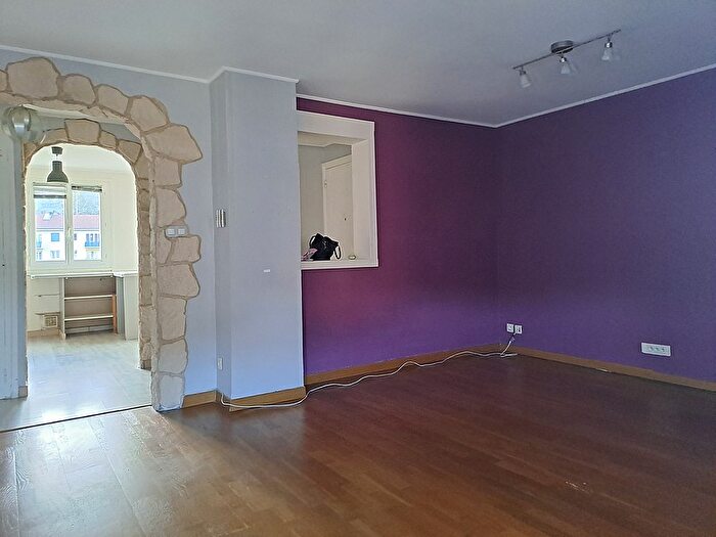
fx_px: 517
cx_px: 358
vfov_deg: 54.9
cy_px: 268
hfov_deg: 69.4
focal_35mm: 25
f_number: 1.8
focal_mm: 4.65
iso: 400
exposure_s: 1/33
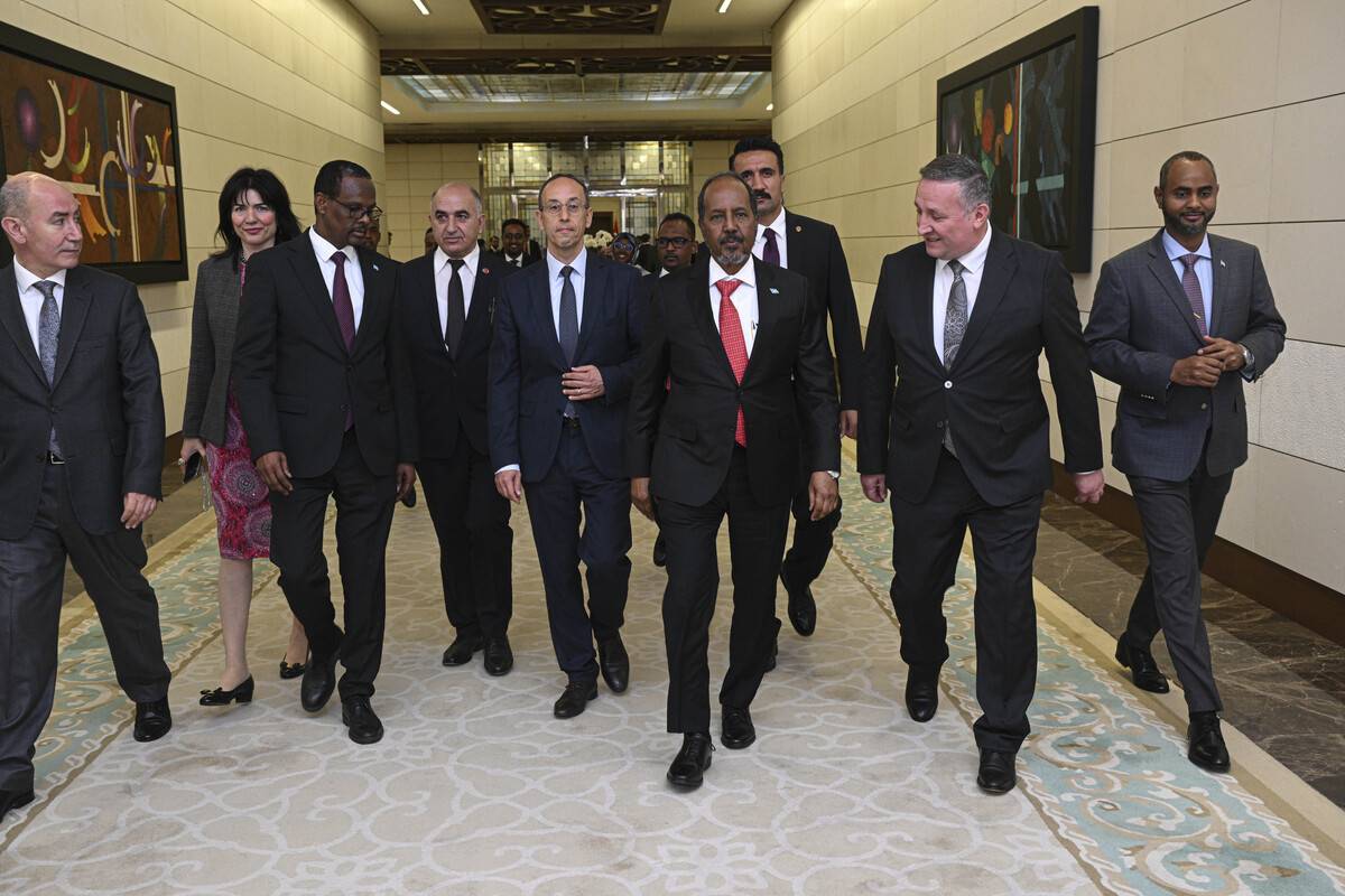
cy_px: 448
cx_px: 672
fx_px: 1457
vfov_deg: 34.2
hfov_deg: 49.6
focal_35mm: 39
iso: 2500
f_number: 7.1
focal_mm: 39
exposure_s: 1/125
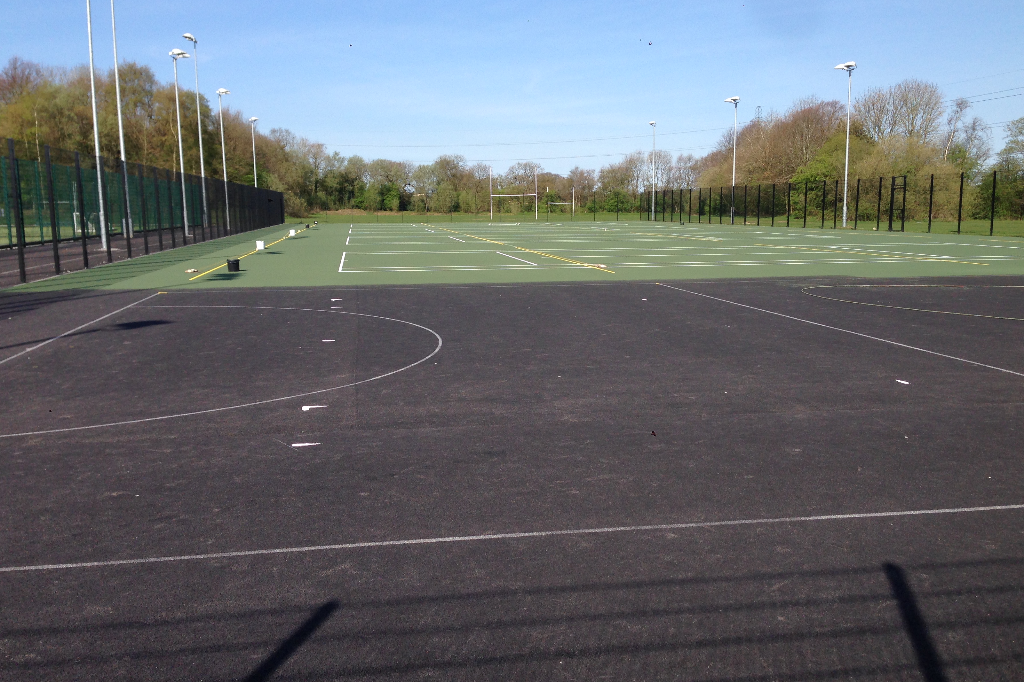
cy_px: 355
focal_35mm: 35
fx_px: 995
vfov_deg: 37.8
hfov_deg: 54.4
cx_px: 516
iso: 50
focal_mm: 4.12
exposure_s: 1/1391
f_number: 2.4
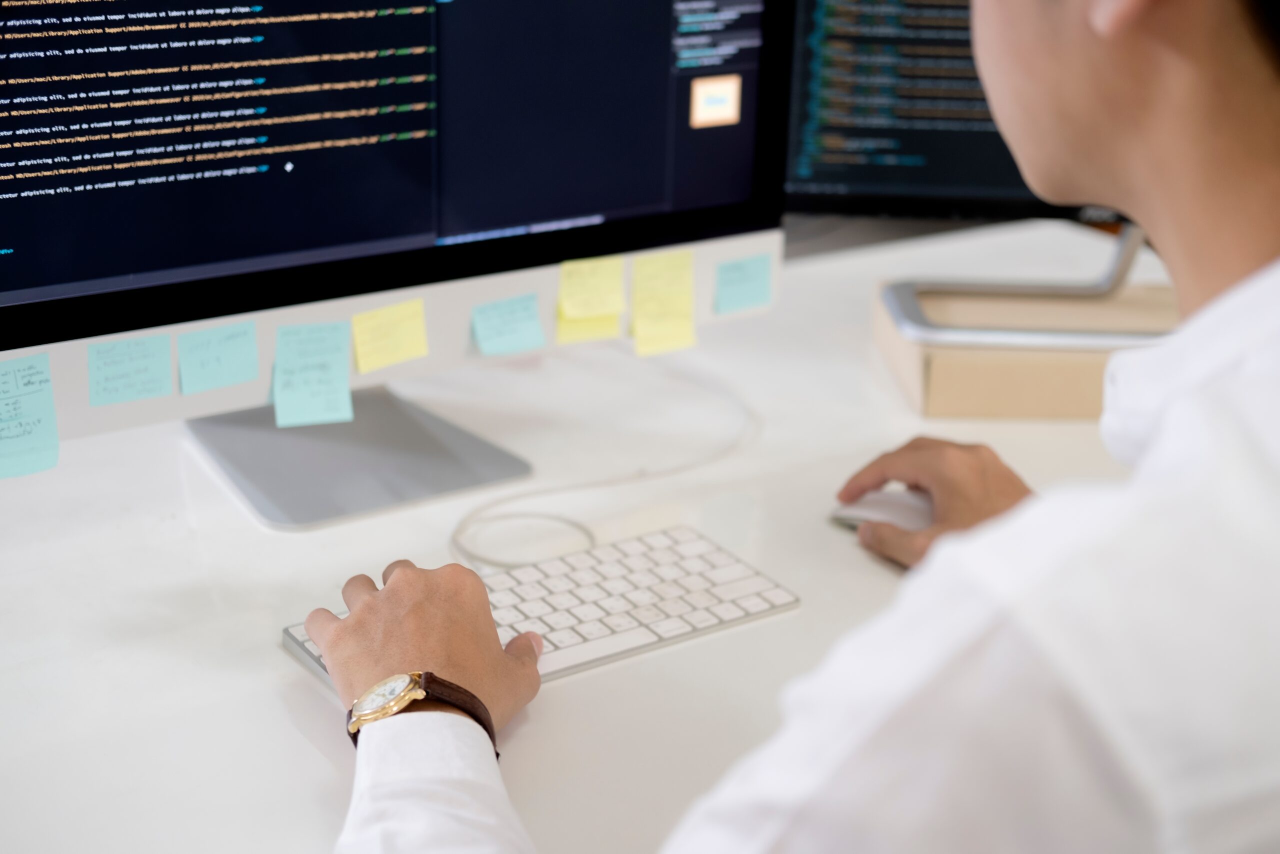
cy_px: 427
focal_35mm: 53
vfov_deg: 25.5
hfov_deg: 37.5
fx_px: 1884
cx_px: 640
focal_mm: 35
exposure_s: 1/125
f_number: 2
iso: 320
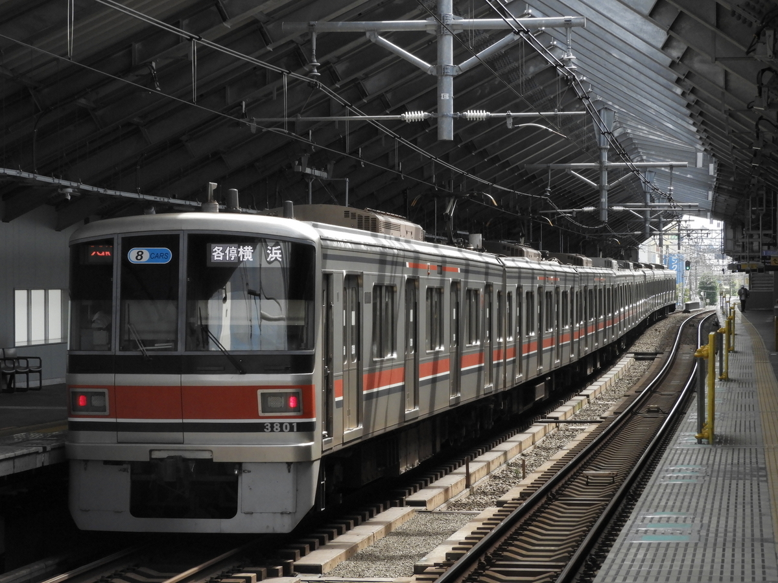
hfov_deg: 18.7
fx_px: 2360
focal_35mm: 105
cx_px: 389
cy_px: 292
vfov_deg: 14.1
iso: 400
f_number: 4.8
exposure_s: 1/640
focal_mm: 18.8
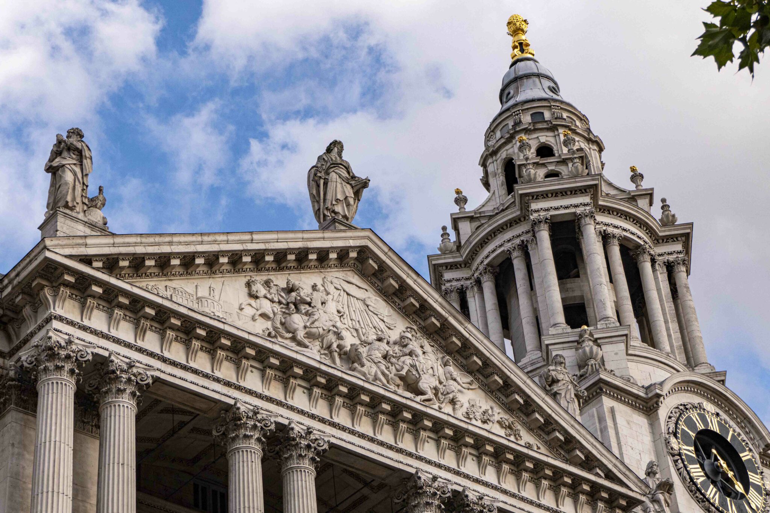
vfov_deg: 17.3
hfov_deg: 25.7
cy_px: 256
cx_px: 385
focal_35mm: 79
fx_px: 1689
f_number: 4
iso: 200
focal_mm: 28.9
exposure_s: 1/2000
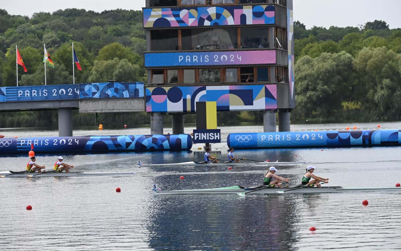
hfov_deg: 11.4
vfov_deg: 7.1
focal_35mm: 184
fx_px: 2011
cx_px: 201
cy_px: 119
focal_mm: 180
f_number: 6.3
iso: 500
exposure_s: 1/1600
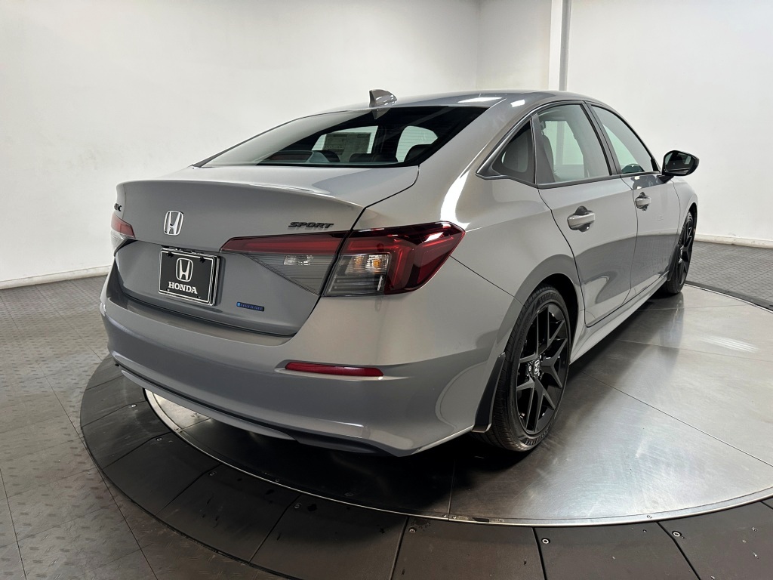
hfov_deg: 71.6
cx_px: 386
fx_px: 536
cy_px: 290
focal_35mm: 24
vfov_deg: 56.8
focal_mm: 6.86
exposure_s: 1/60
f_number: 1.78
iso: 320
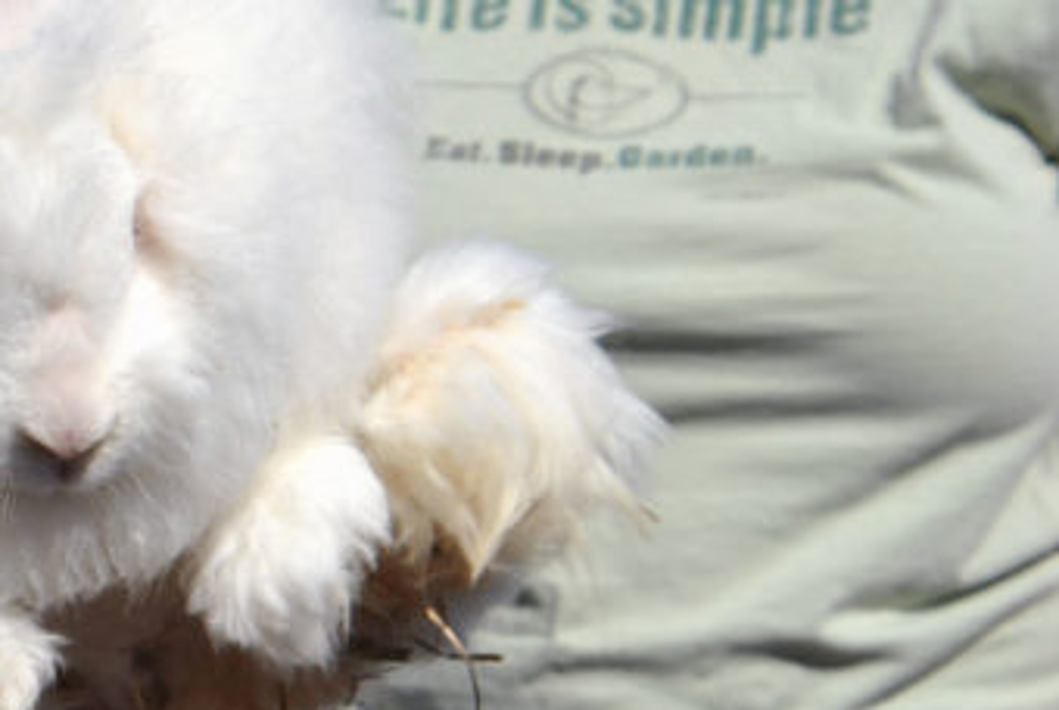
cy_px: 327
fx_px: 6188
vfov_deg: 6.6
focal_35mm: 210
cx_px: -134
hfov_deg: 9.7
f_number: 6.3
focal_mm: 62
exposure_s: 1/640
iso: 100
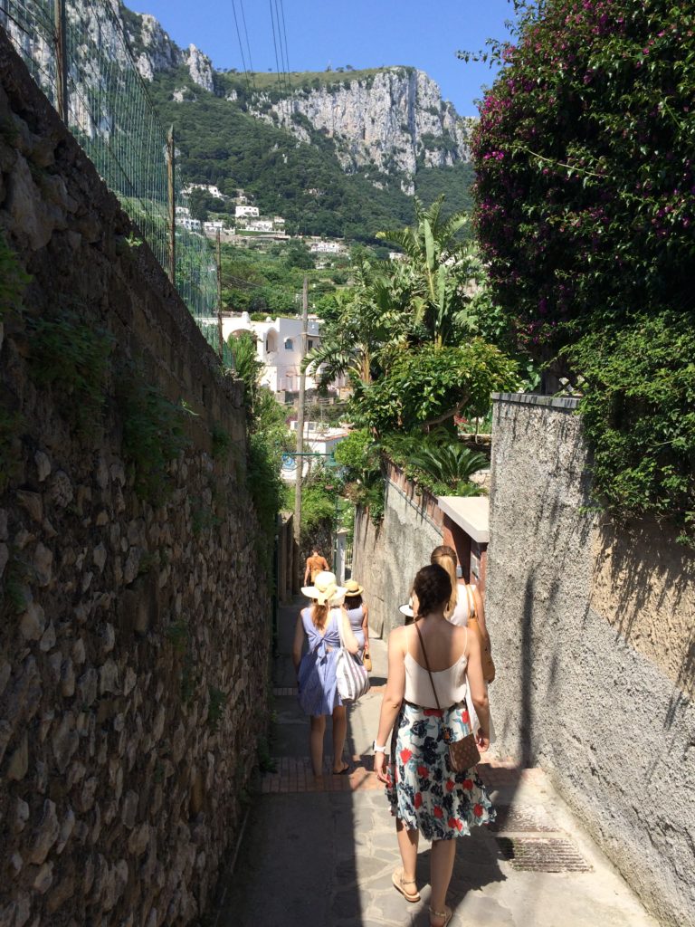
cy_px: 464
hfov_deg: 48.2
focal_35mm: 29
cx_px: 348
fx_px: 776
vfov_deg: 61.7
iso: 32
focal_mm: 4.15
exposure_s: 1/1580
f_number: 2.2
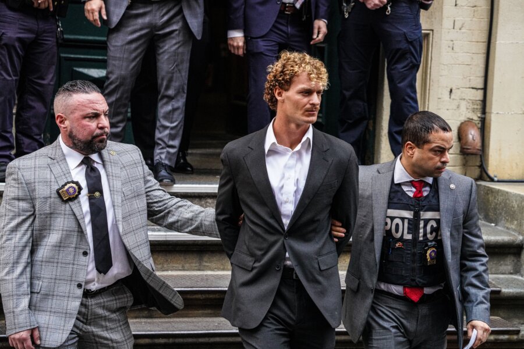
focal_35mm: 125
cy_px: 174
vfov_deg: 11.0
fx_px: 1819
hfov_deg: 16.4
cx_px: 262
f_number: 5.6
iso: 2000
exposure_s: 1/1250
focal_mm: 125
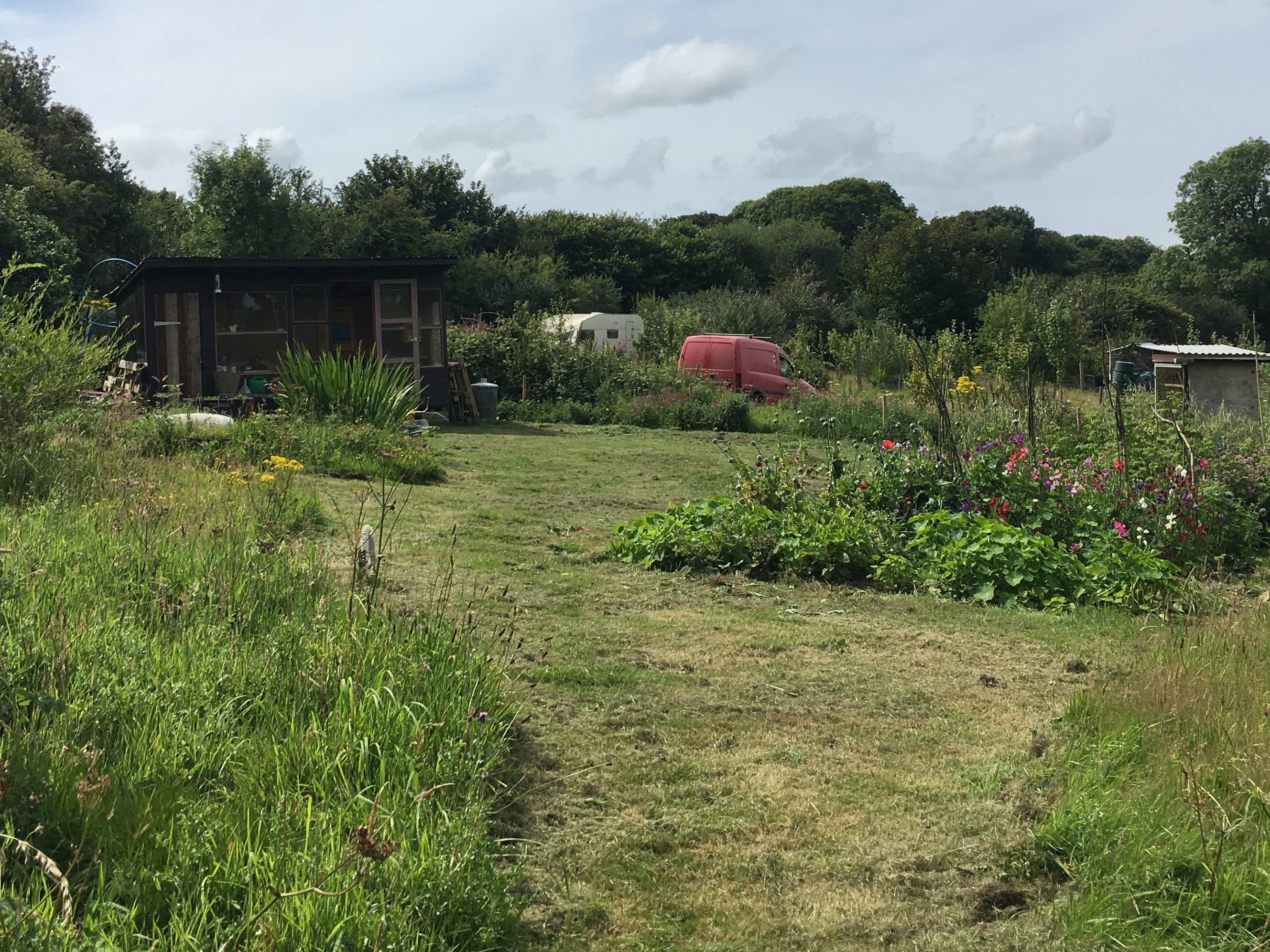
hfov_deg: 42.9
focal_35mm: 44
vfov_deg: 32.4
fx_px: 1614
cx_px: 652
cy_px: 274
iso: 25
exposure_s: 1/1789
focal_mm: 4.15
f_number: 2.2
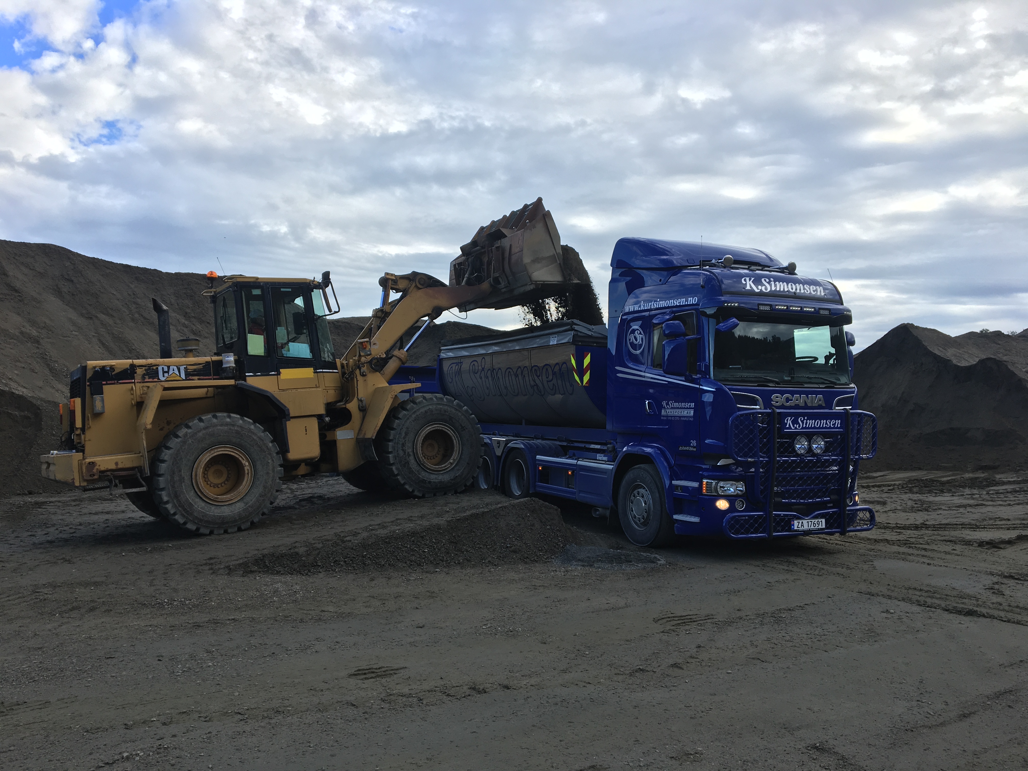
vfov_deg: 48.2
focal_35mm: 29
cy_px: 386
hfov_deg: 61.7
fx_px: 861
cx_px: 514
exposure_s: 1/810
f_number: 2.2
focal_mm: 4.15
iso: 25
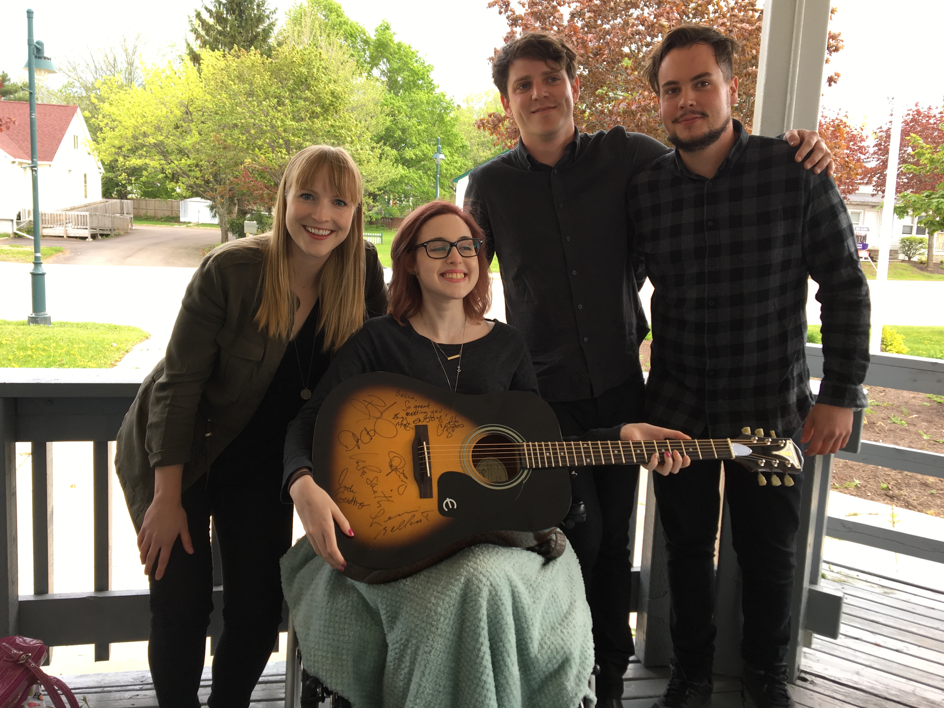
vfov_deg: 46.8
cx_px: 462
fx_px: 818
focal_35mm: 30
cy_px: 344
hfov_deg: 60.0
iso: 25
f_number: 2.2
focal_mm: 4.15
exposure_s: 1/60
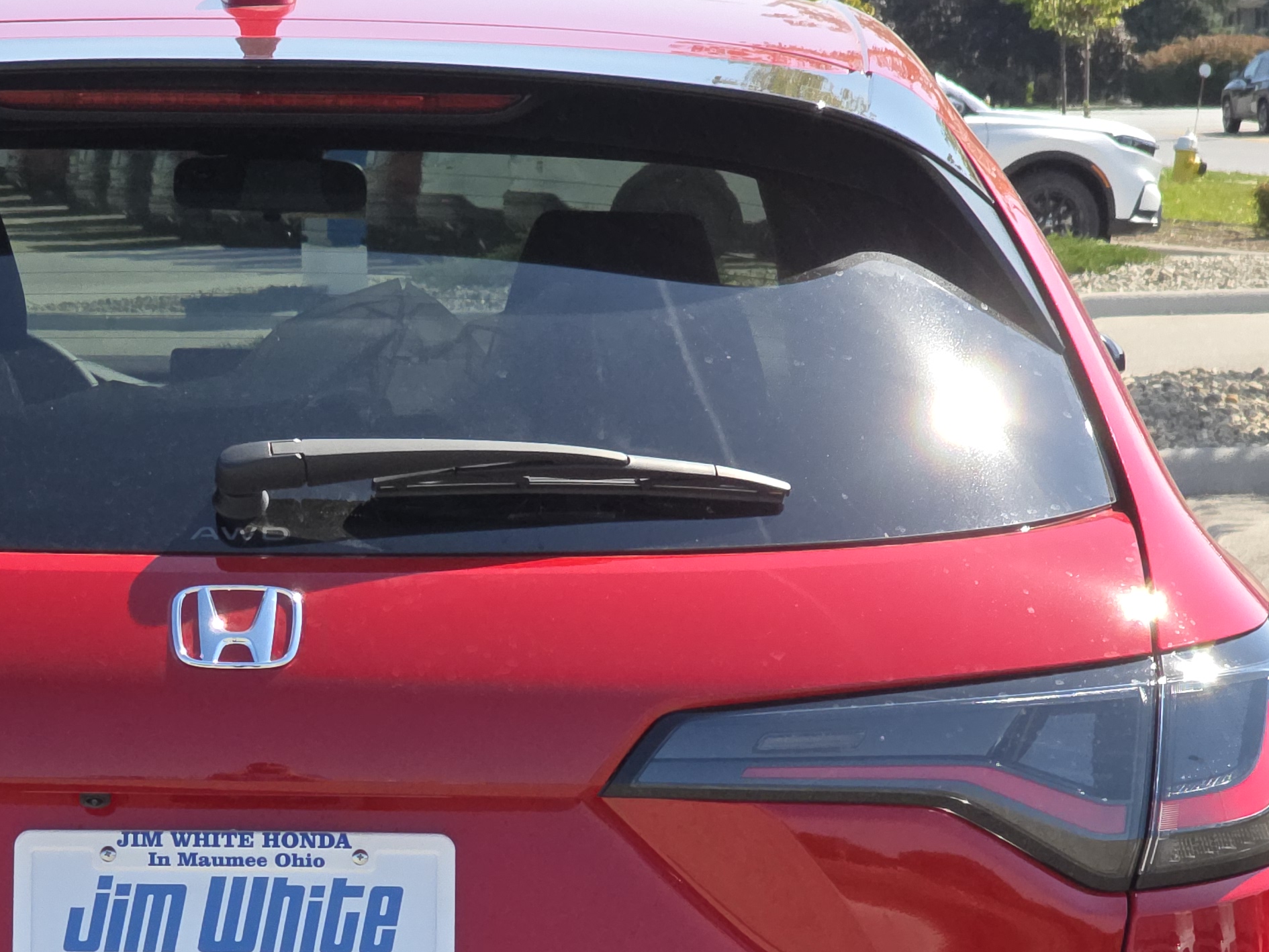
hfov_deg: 13.4
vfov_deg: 10.1
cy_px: 937
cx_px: 199
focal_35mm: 146
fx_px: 5353
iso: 50
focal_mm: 7.9
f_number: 2.4
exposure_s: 1/1058
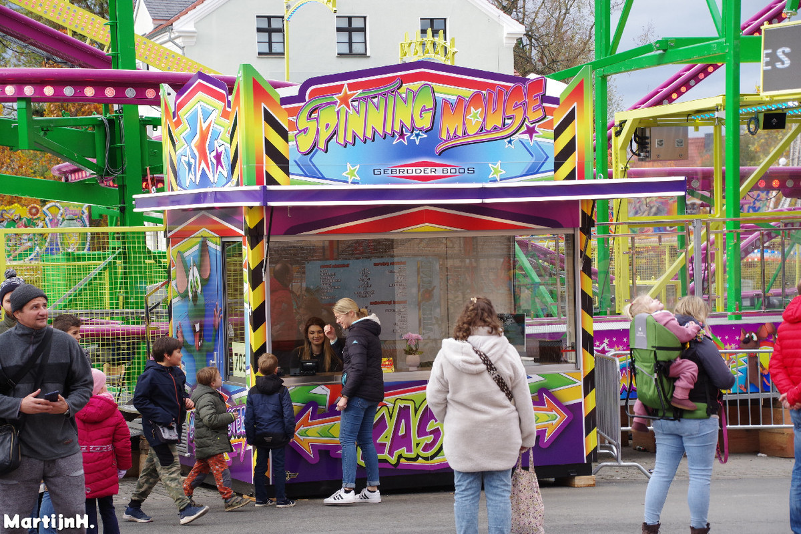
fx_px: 2492
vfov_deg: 12.2
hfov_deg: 18.3
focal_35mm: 112
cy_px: 267
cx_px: 400
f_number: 7.1
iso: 400
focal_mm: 75
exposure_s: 1/250
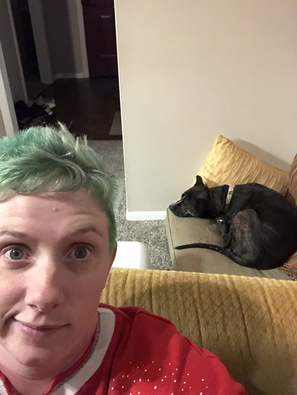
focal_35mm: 32
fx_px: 366
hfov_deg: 44.2
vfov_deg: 56.8
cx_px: 148
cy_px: 198
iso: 1000
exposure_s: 1/15
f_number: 2.2
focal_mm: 2.87
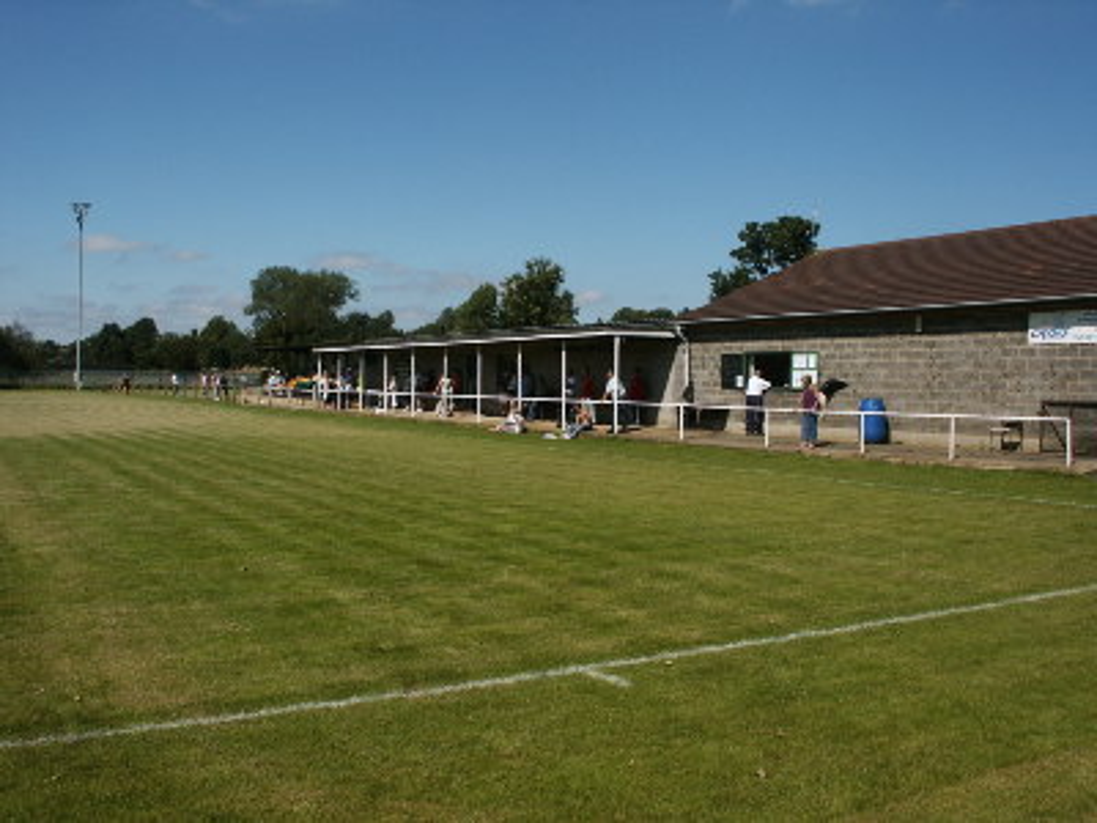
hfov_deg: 52.6
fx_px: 1109
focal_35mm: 35
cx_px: 548
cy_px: 412
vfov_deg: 40.7
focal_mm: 7.19
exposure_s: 1/500
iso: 64
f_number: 6.7
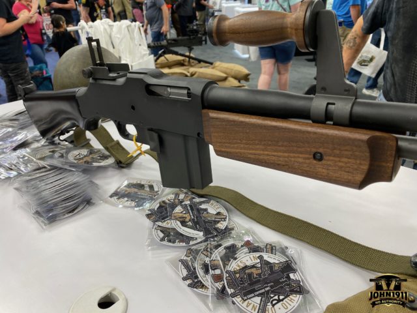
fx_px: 313
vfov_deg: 53.1
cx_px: 208
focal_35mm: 26
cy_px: 156
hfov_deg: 67.3
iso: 80
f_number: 1.8
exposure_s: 1/105
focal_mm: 4.25
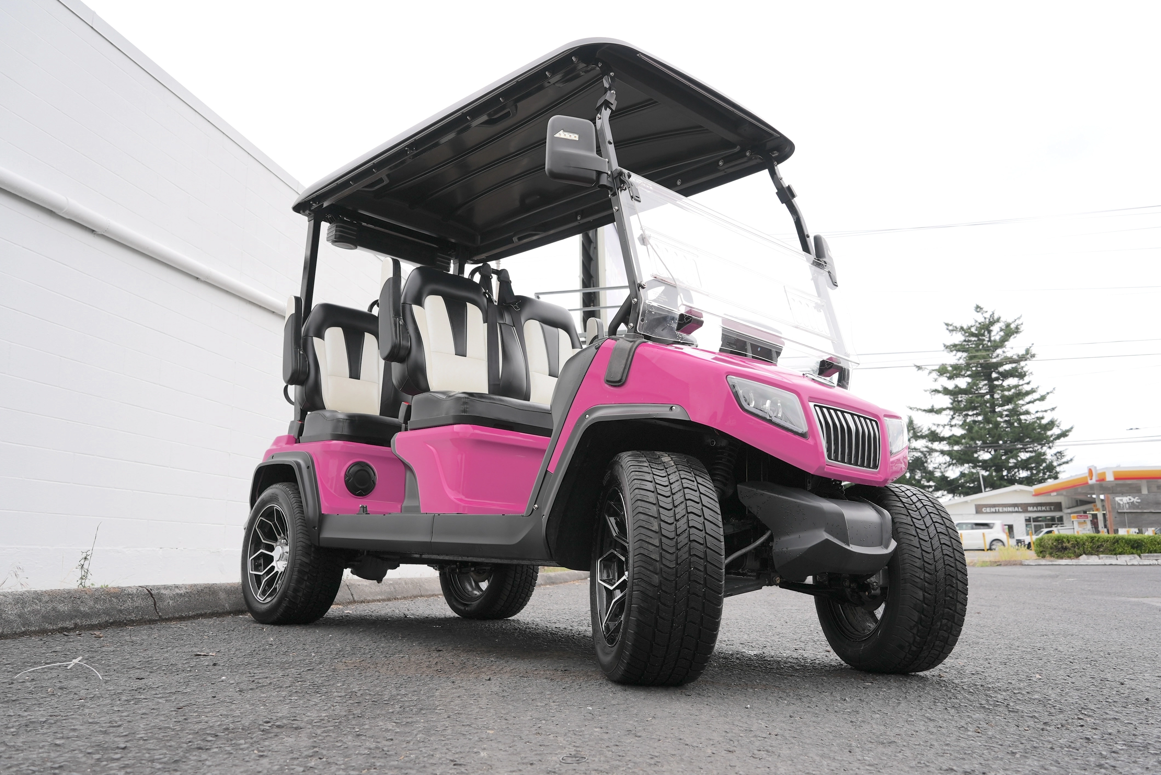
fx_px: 903
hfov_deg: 65.4
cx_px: 580
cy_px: 388
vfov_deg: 46.5
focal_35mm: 28
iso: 80
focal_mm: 28
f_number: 5.6
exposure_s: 1/125
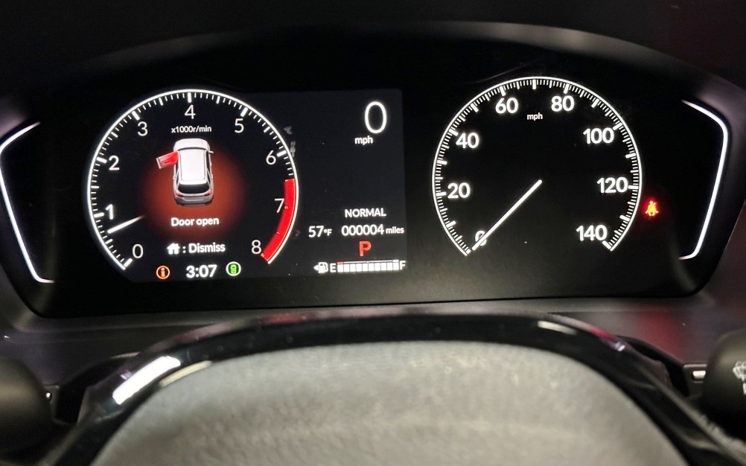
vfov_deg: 24.8
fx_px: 1057
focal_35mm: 52
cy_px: 193
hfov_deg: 38.9
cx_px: 379
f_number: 1.78
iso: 640
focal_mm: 6.86
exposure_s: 1/24
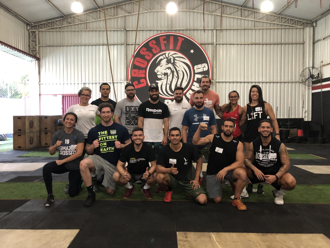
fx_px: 267
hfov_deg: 63.4
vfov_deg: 49.7
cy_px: 124
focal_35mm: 28
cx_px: 165
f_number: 1.8
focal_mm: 3.99
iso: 100
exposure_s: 1/10
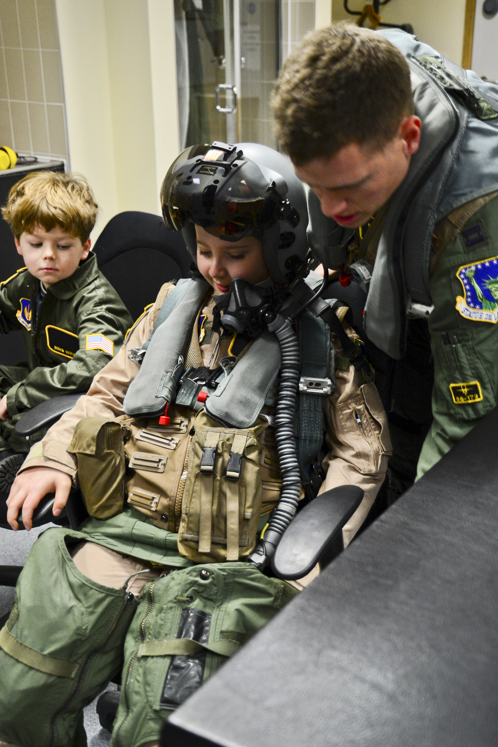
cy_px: 374
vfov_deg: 46.4
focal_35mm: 42
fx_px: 871
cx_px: 249
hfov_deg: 31.9
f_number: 5
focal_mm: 42
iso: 2000
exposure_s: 1/100
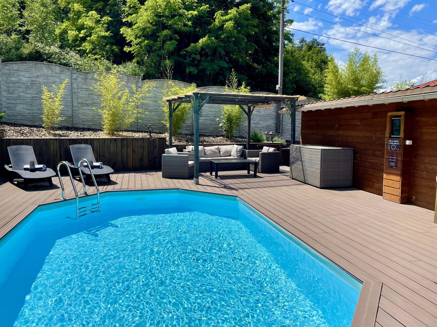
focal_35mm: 26
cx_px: 218
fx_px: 328
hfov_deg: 67.3
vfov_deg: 53.1
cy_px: 164
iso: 32
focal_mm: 4.2
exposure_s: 1/6494
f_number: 1.6
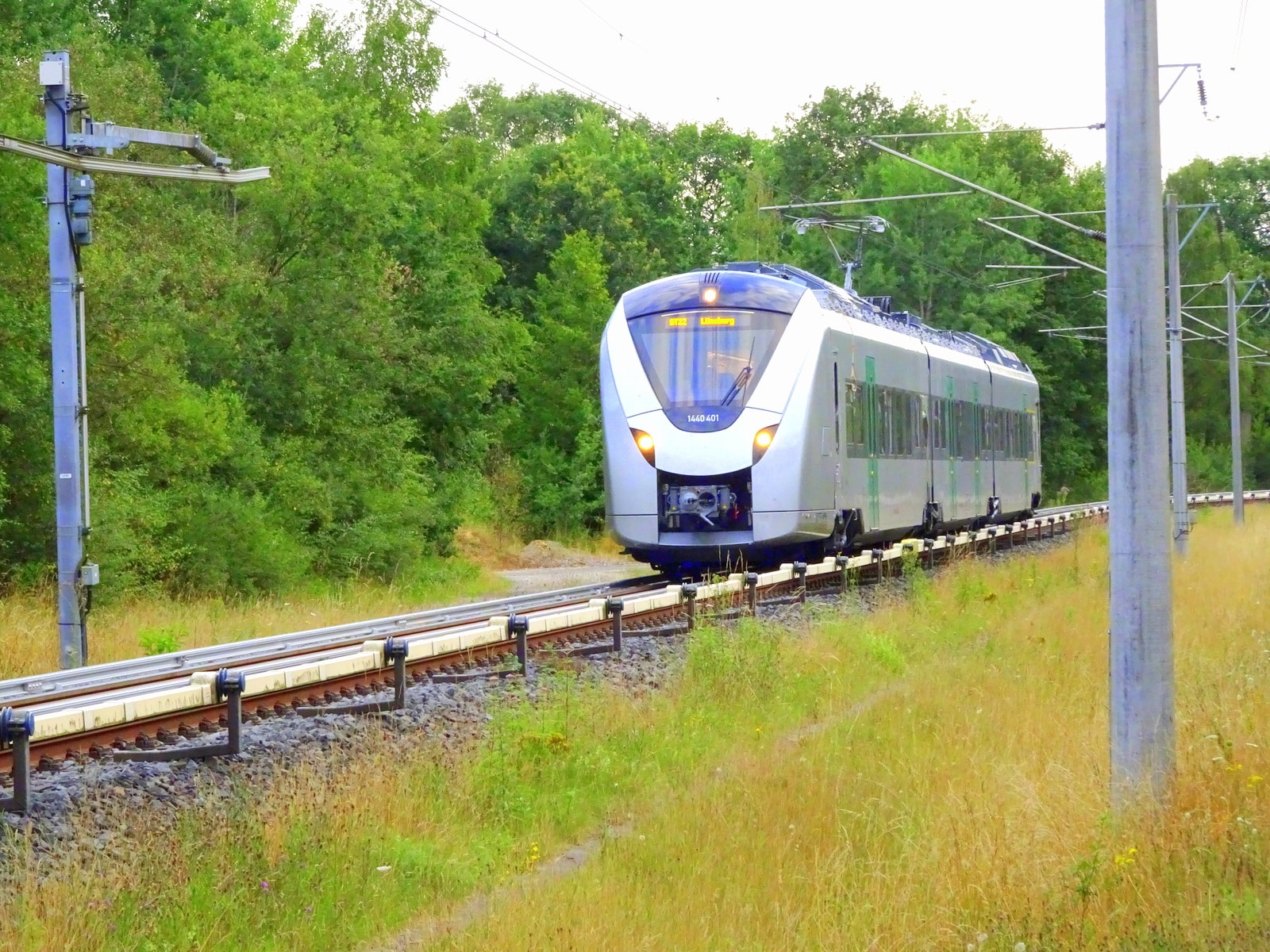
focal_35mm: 135
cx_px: 635
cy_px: 476
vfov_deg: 11.0
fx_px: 4953
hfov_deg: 14.6
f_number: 5.6
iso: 400
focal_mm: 23.11
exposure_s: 1/160
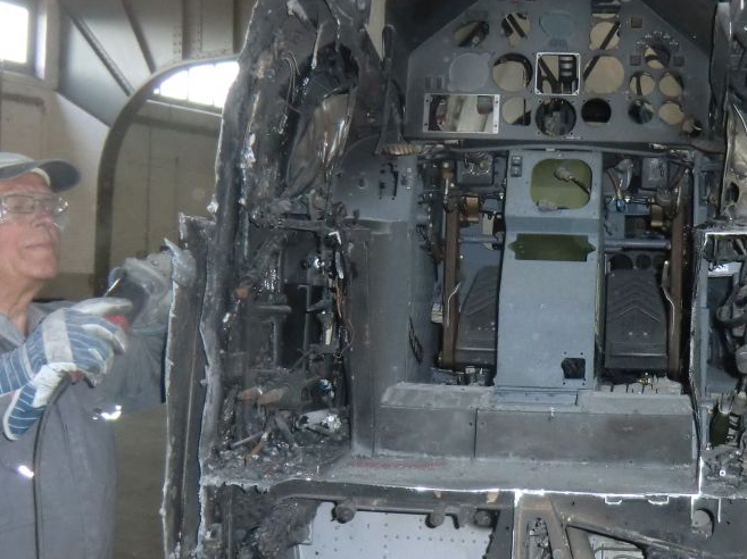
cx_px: 551
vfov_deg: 27.5
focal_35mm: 53
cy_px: 234
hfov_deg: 35.5
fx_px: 1143
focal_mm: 5.2
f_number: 3.5
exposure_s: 1/50
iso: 400
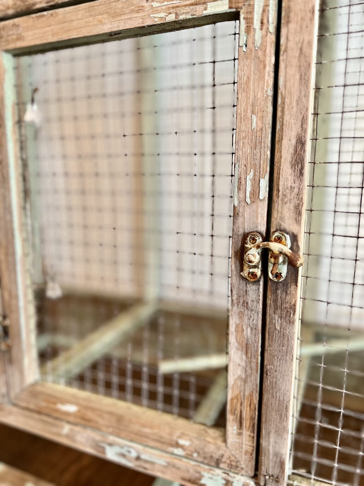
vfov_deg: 67.3
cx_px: 182
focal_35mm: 26
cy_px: 243
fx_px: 365
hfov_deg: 53.1
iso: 200
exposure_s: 1/60
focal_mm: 5.7
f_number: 1.5
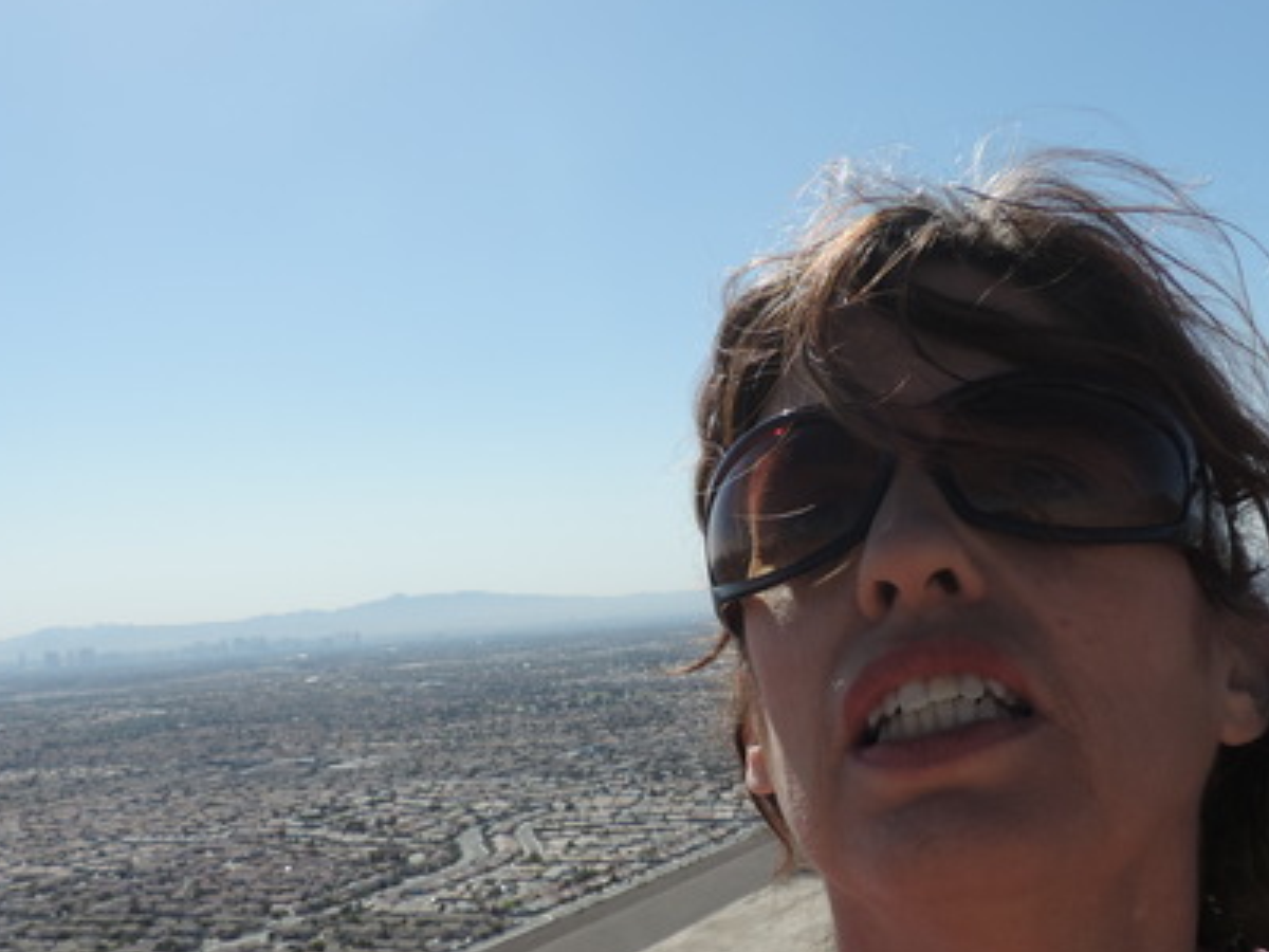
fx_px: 1540
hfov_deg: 44.7
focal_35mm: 42
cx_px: 711
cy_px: 636
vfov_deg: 34.0
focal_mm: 4.3
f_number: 3.3
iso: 80
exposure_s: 1/1600
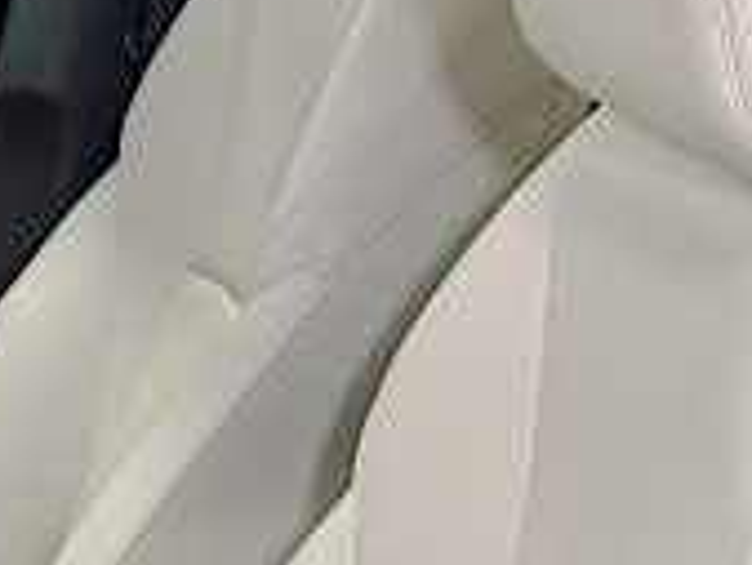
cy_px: 712
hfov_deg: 12.5
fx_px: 3152
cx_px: -561
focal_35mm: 145
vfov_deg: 10.1
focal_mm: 6.86
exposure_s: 1/60
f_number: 1.78
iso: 800
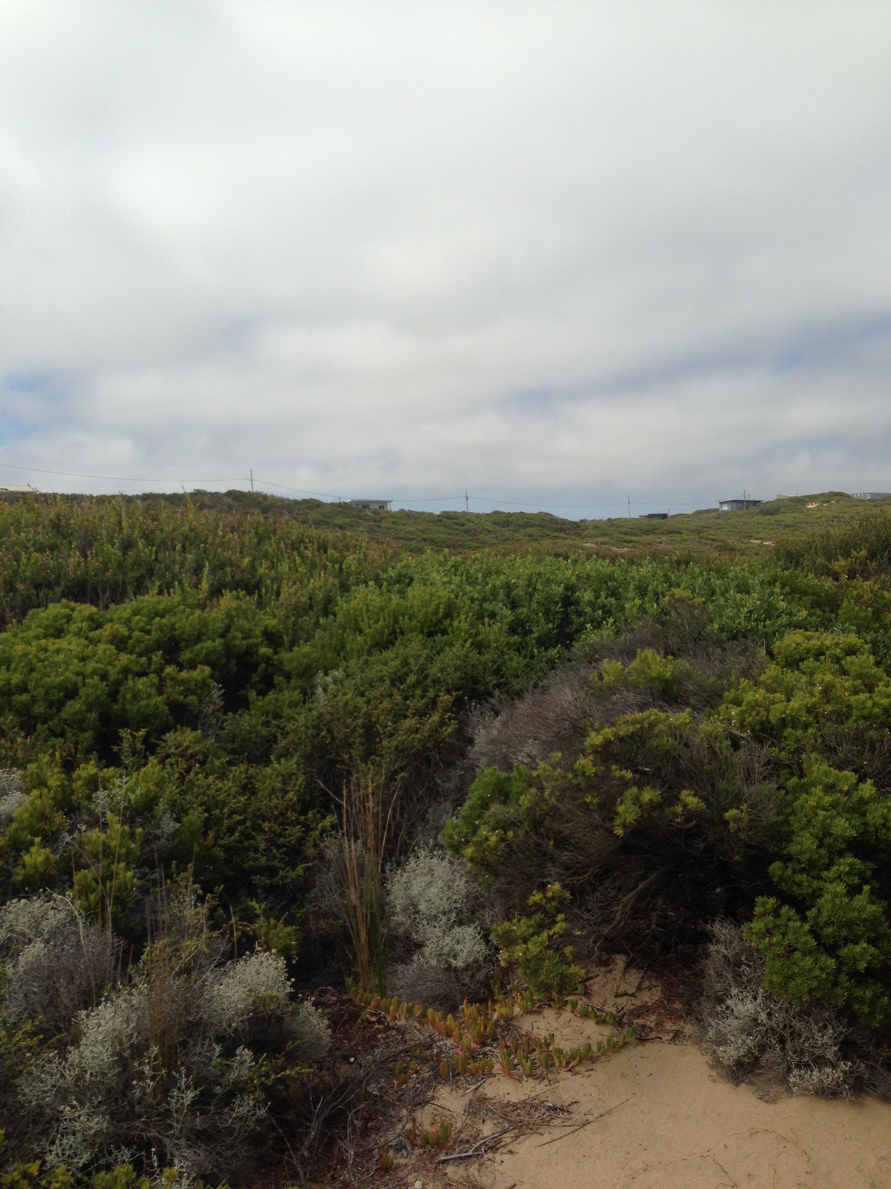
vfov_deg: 55.4
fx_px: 1133
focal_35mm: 33
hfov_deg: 42.9
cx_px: 446
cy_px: 594
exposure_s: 1/2088
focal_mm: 4.12
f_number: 2.4
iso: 50
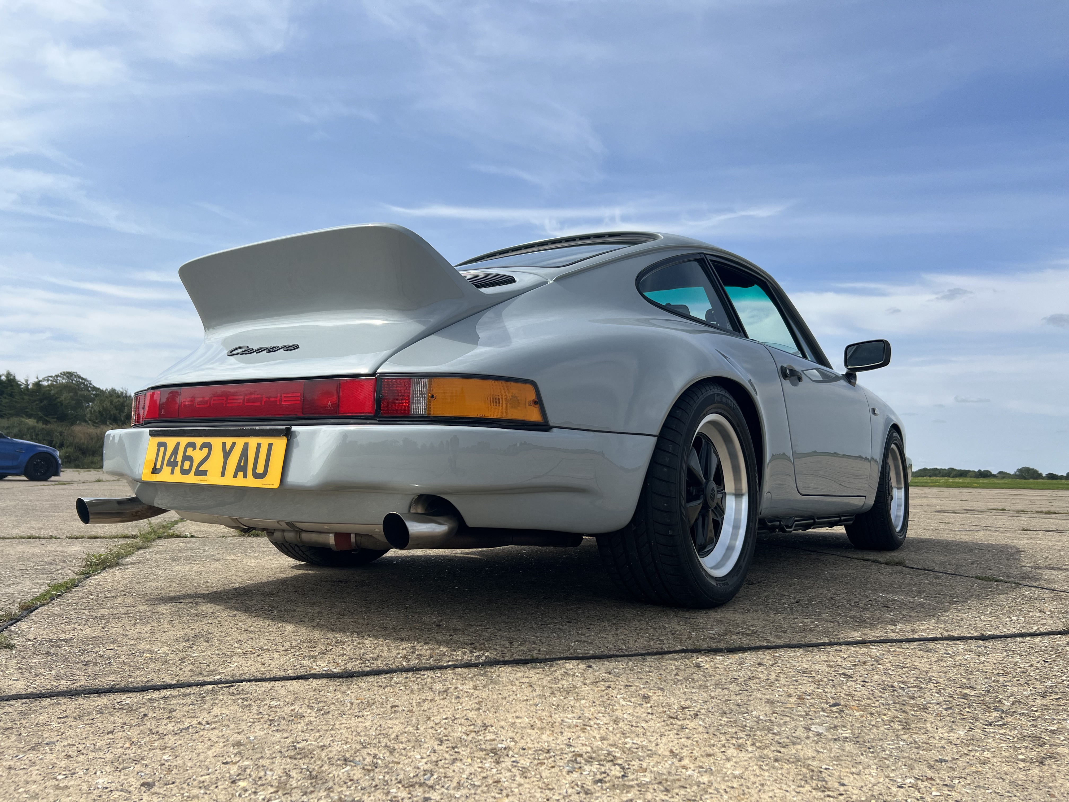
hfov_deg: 67.3
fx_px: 803
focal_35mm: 26
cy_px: 401
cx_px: 534
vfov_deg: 53.1
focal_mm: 5.7
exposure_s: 1/5587
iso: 50
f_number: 1.5
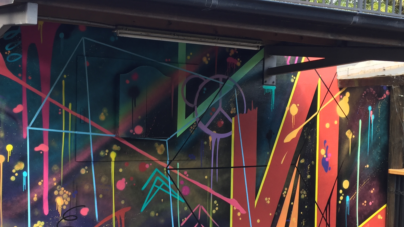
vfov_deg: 24.8
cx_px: 153
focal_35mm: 48
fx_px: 514
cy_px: 148
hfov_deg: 42.6
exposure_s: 1/140
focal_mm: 4.15
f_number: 2.2
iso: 32
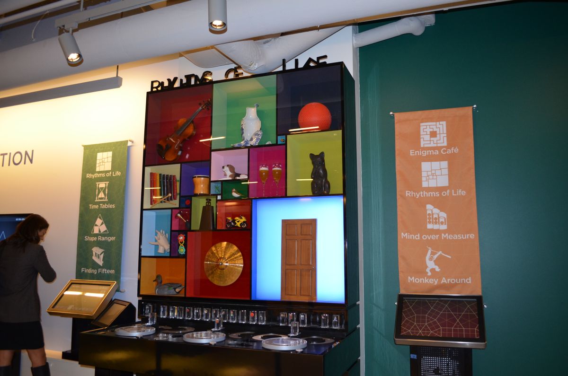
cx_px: 284
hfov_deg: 67.5
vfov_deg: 47.7
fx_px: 425
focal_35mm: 27
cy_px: 188
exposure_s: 1/60
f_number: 3.5
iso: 900
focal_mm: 18
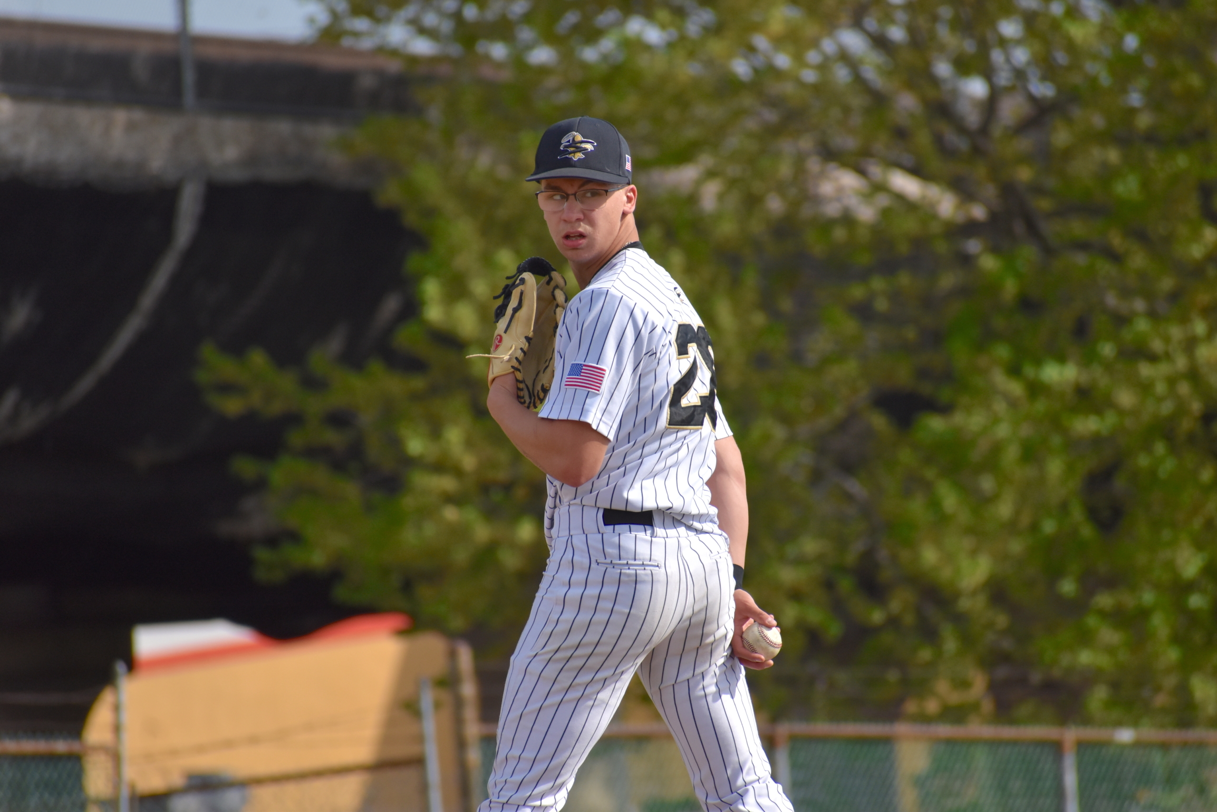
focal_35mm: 450
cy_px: 406
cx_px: 608
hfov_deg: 4.6
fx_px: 15215
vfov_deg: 3.1
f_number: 7.1
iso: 400
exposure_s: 1/2000
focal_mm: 300
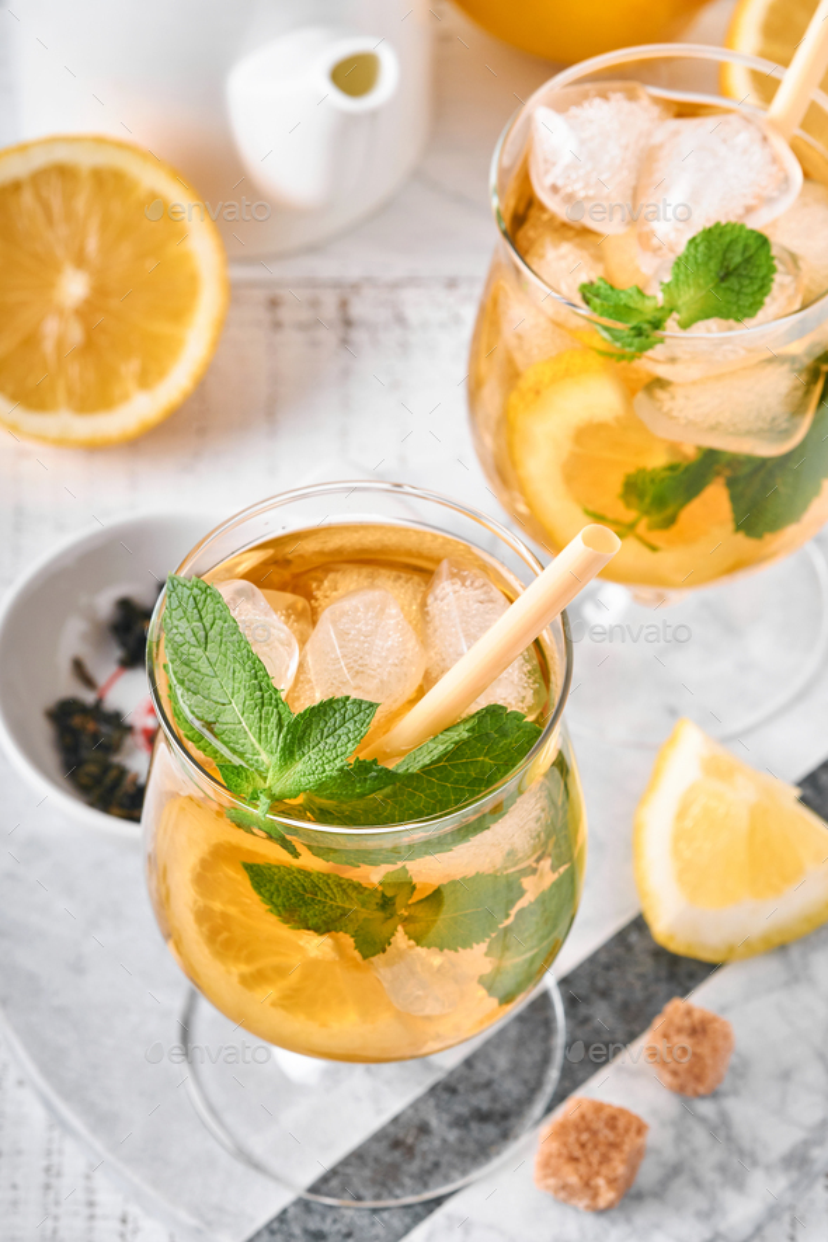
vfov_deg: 22.6
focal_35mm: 90
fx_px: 3105
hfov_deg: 15.2
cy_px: 621
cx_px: 414
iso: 160
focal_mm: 60
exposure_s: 1/160
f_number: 8
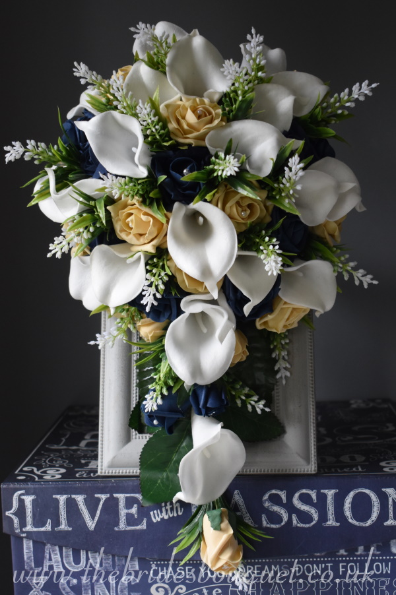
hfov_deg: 28.9
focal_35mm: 46
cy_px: 298
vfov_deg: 42.4
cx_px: 198
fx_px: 768
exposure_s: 1/125
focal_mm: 31
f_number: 4.2
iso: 1000
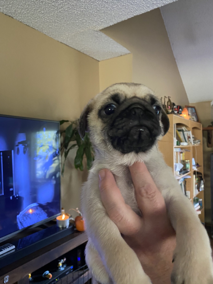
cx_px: 106
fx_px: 213
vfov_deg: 67.3
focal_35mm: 26
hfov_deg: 53.1
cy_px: 142
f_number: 1.8
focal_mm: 4.25
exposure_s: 1/40
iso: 500
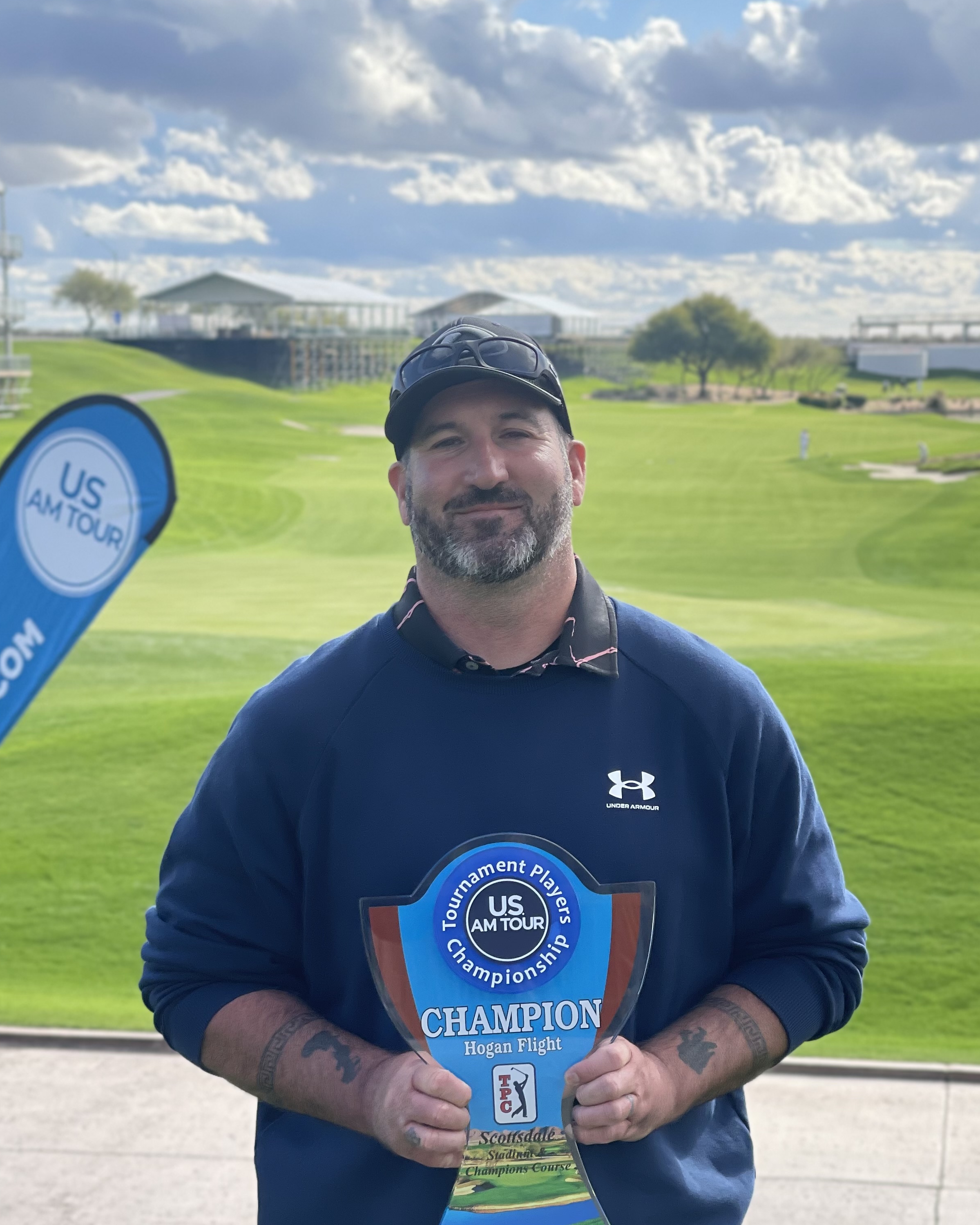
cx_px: 488
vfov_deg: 22.7
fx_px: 3046
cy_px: 772
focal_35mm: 84
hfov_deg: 18.3
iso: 32
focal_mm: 7.5
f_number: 2.2
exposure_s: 1/704
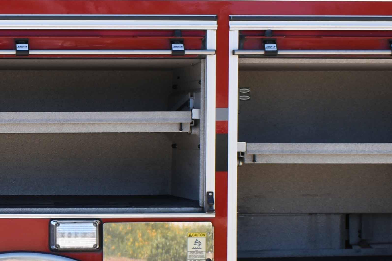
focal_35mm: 119
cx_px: -77
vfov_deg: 11.5
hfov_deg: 16.5
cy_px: 182
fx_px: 1294
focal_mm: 21
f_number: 6.3
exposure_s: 1/160
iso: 100
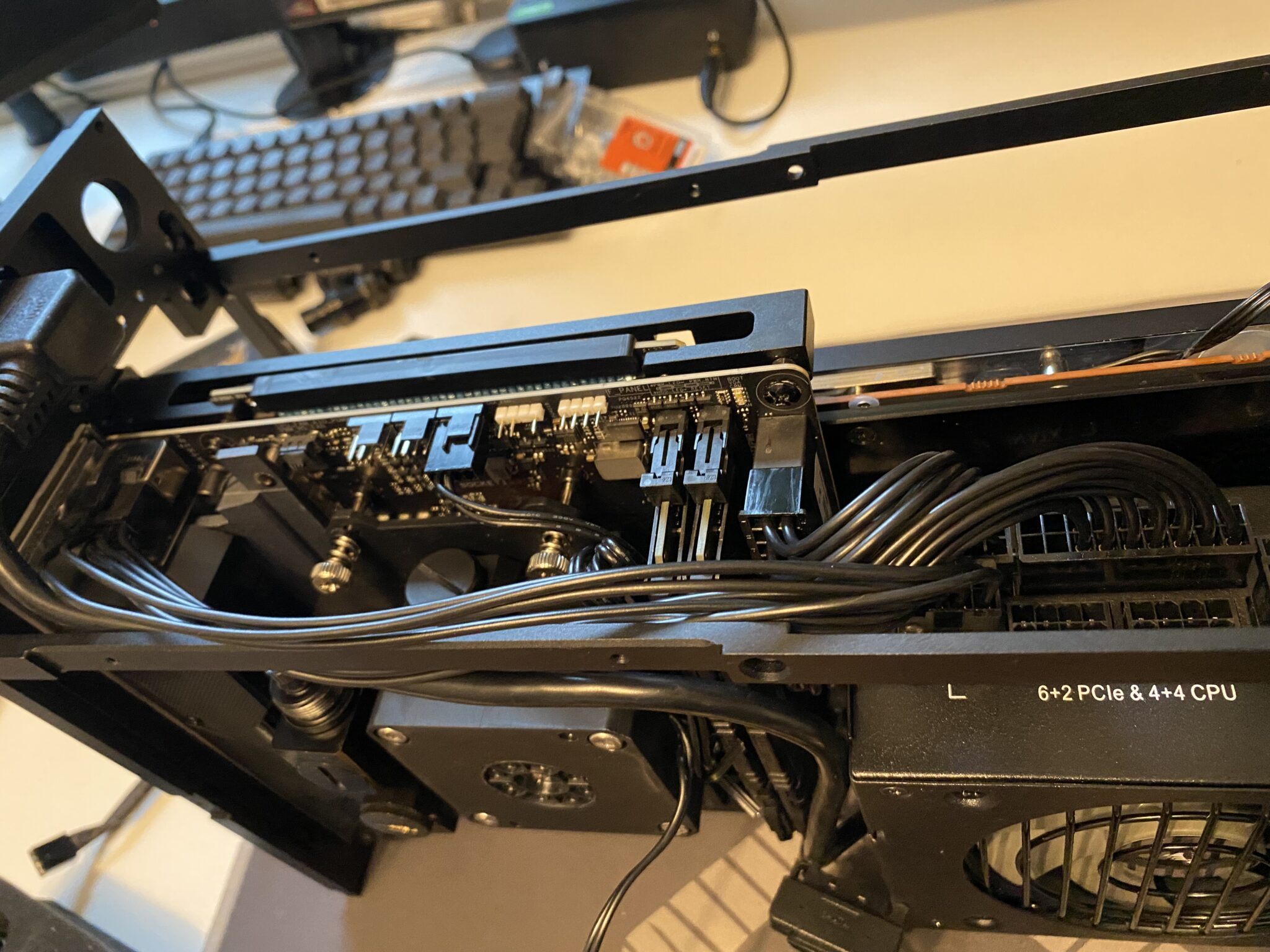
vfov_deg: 53.1
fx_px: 954
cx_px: 635
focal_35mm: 26
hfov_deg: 67.3
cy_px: 476
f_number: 1.8
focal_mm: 4.25
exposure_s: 1/48
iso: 500
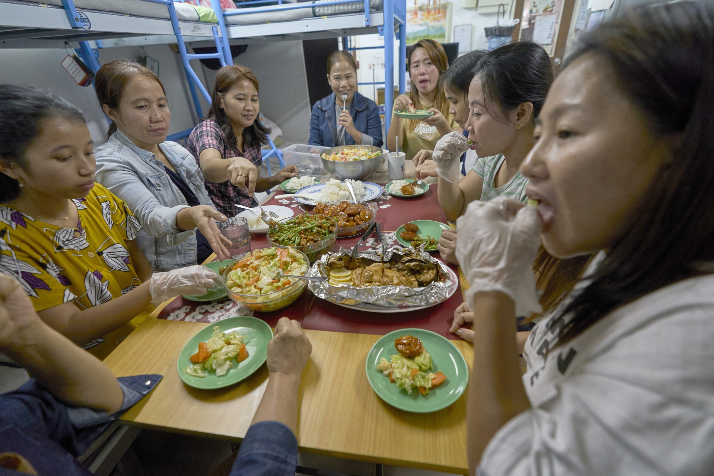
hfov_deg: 96.7
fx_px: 317
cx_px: 357
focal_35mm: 16
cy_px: 238
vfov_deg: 73.8
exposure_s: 1/125
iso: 3200
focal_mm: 16
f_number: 3.2
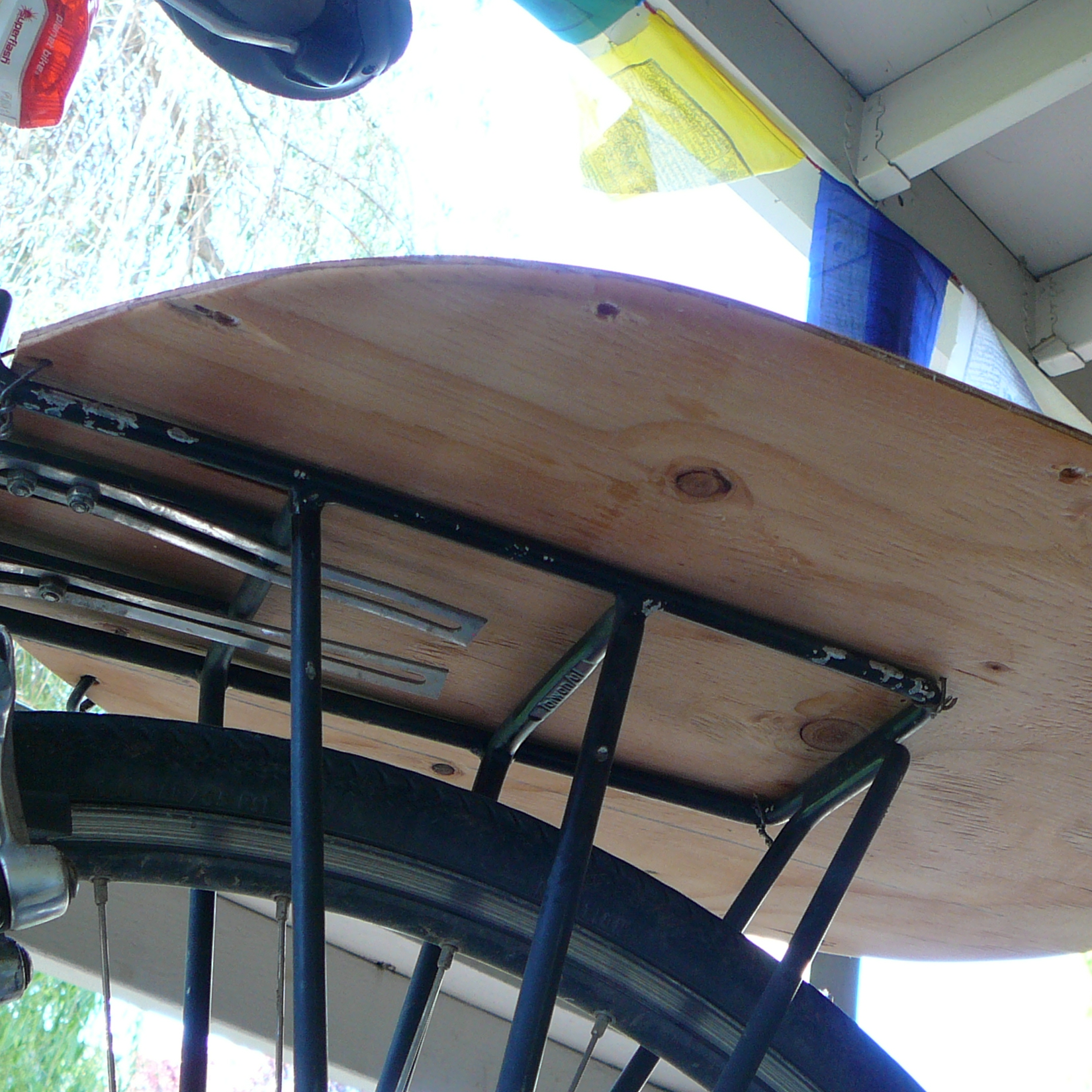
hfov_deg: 35.3
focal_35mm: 48
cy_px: 598
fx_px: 1713
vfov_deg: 35.3
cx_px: 634
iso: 100
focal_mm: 5.2
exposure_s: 1/40
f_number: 2.8
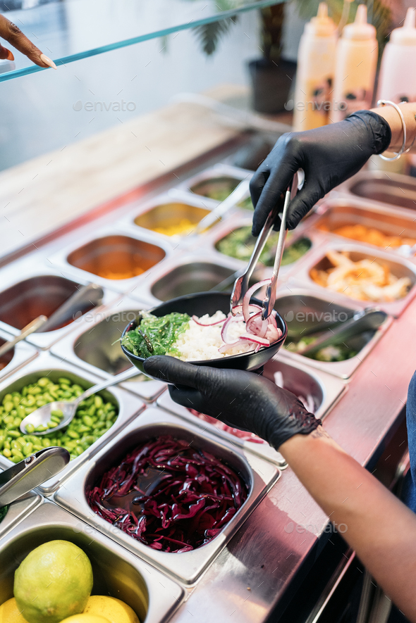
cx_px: 208
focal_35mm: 35
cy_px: 312
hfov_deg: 37.9
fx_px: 607
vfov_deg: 54.4
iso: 1000
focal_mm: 35
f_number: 1.8
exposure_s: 1/400
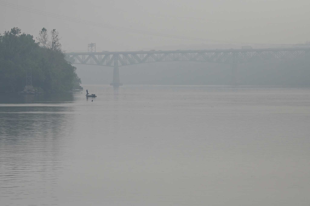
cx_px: 155
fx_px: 1721
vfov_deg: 6.9
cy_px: 103
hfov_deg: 10.3
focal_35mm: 200
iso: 1800
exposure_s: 1/8000
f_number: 8
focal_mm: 200
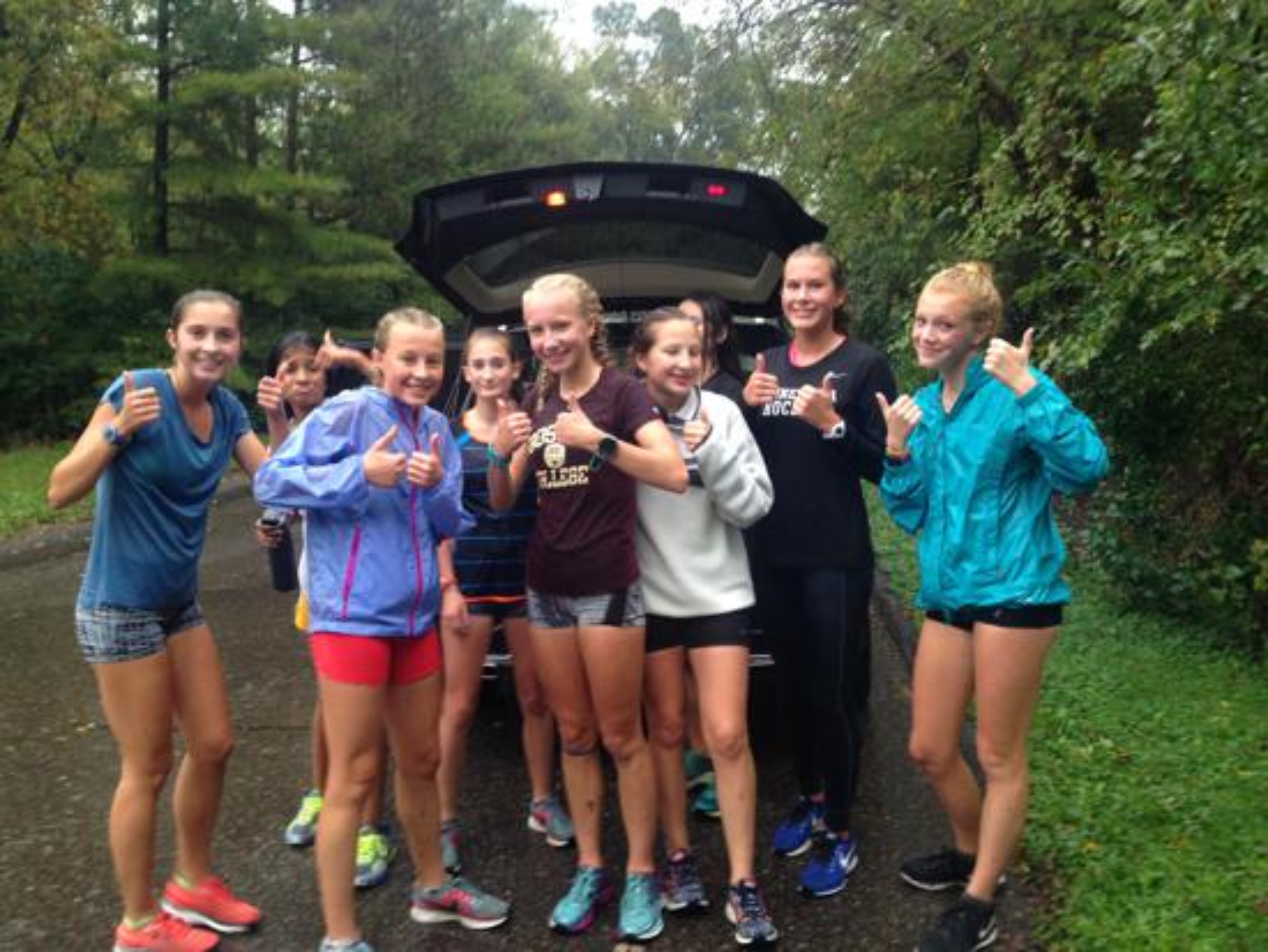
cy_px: 476
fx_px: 1209
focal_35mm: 33
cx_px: 634
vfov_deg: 43.0
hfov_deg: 55.3
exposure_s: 1/30
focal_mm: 4.12
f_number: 2.4
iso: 50
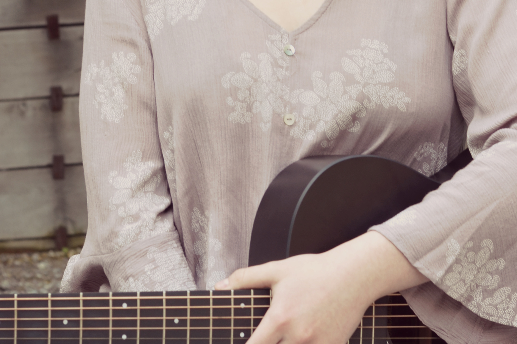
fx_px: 2053
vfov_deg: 9.6
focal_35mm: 143
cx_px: 282
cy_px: 67
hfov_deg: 14.3
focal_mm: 50
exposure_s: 1/125
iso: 200
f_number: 5.6
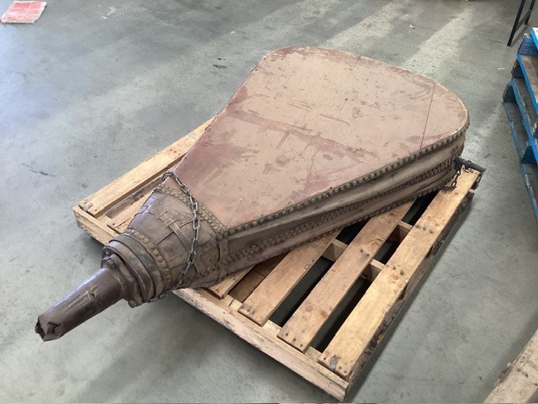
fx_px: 482
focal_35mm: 31
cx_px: 269
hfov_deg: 58.4
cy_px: 202
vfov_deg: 45.4
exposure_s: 1/50
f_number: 2.4
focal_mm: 3.3
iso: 160
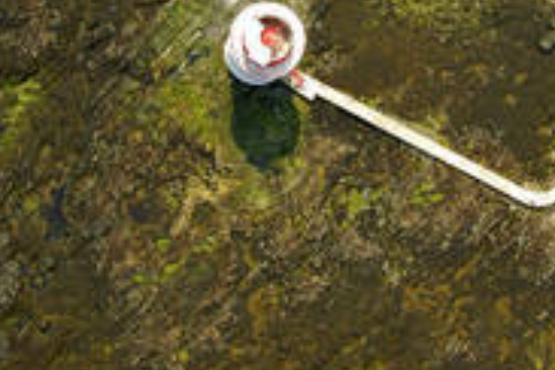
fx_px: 1372
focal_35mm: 89
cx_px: 267
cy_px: 39
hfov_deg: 22.9
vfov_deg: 15.2
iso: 400
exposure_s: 1/1000
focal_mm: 24
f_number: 5.6
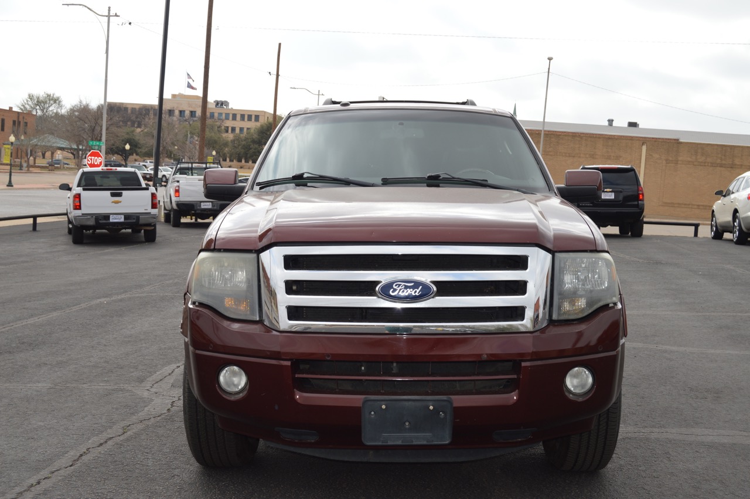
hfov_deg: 49.6
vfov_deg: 34.1
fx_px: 812
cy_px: 250
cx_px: 375
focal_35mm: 39
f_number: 9
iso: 100
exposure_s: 1/200
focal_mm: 26
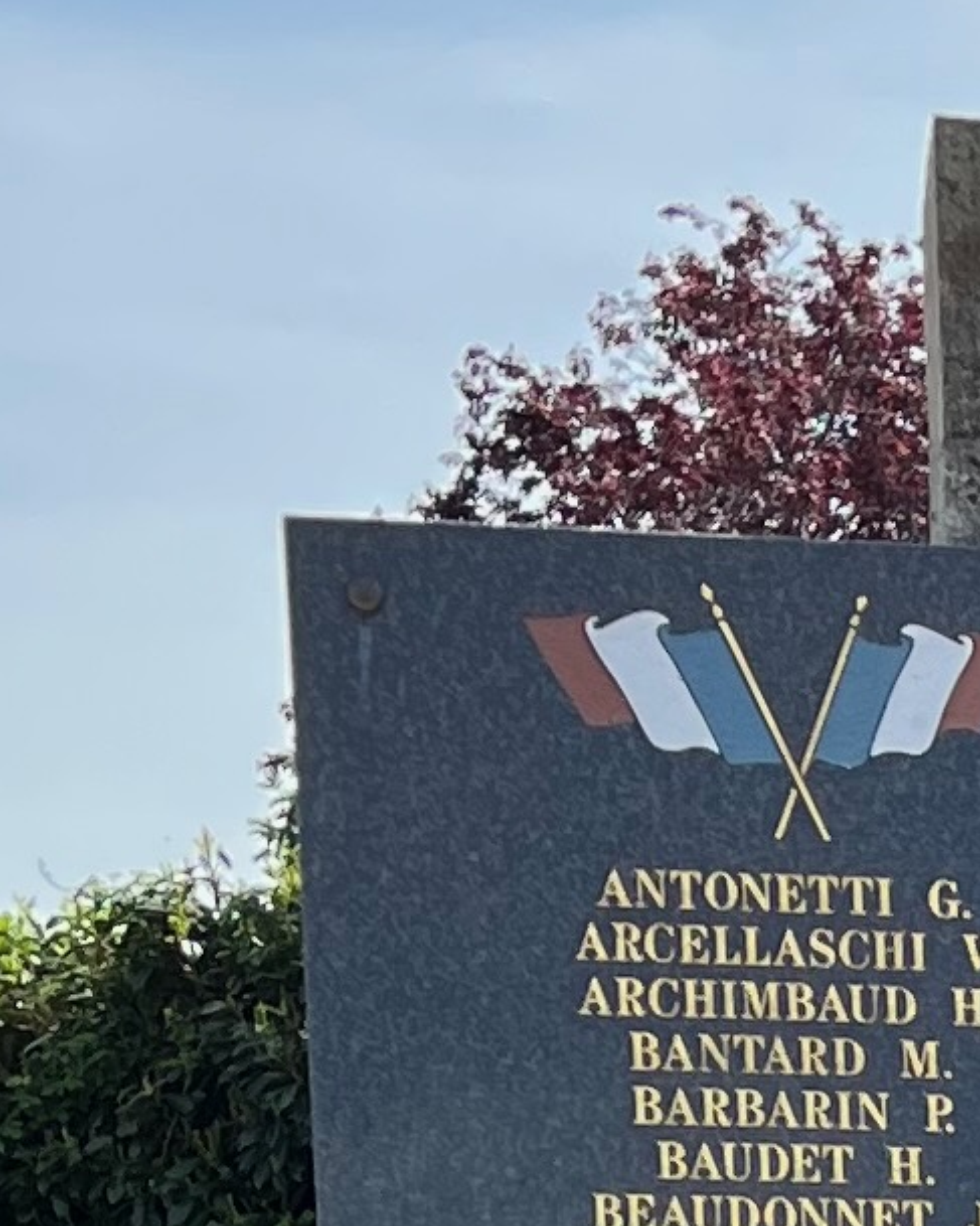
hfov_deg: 8.4
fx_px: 6092
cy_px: 2589
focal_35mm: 168
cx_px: 2423
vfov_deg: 10.4
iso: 50
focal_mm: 5.1
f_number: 1.6
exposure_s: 1/1536
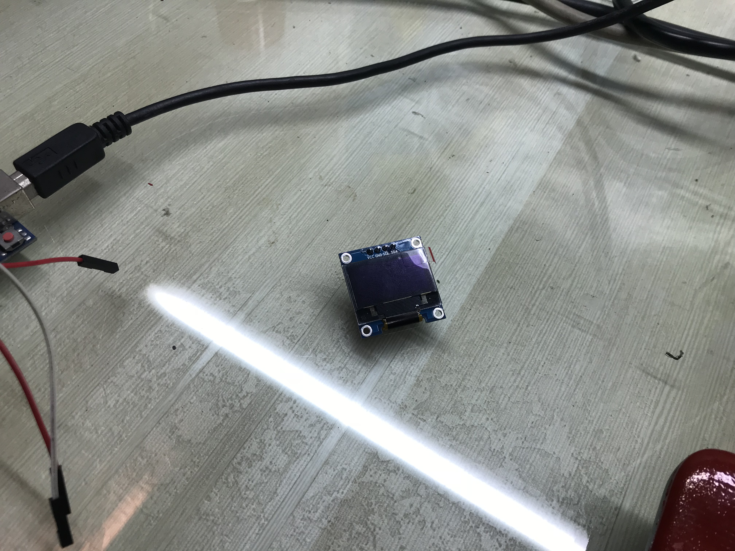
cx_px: 368
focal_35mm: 28
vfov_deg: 49.7
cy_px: 276
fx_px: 595
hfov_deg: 63.4
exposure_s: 1/50
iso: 25
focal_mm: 3.99
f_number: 1.8
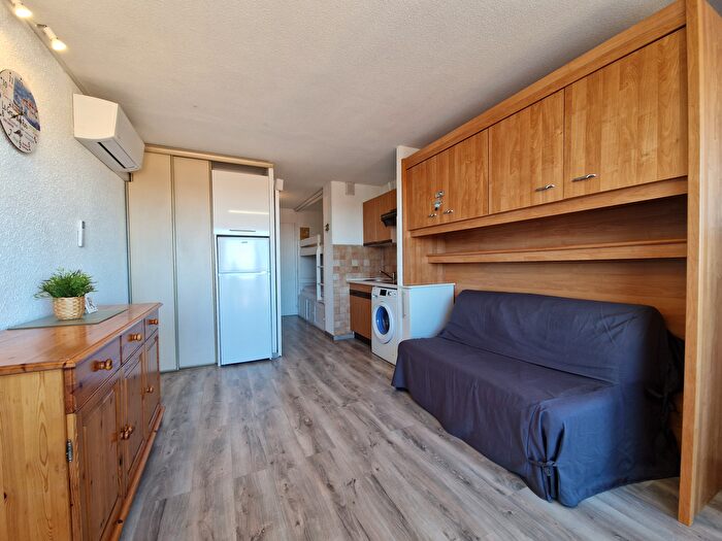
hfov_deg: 106.2
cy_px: 270
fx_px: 271
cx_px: 361
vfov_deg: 89.9
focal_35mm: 13
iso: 64
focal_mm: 2.2
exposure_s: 1/50
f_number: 2.2
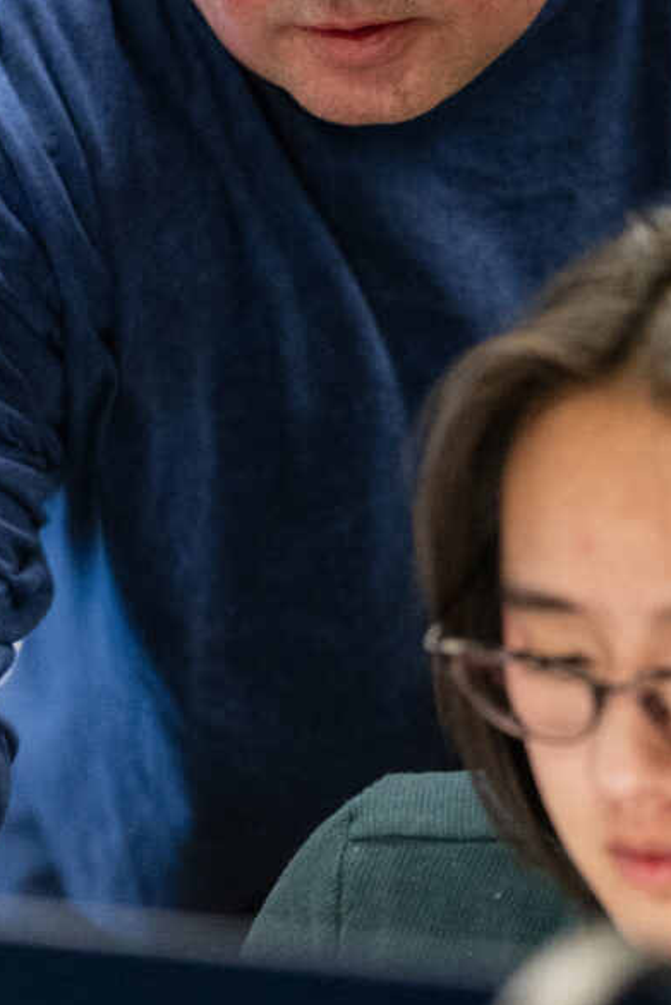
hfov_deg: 4.6
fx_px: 8270
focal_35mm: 296
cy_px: 629
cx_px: 568
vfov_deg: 7.0
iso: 1600
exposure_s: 1/400
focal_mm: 75
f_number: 1.2
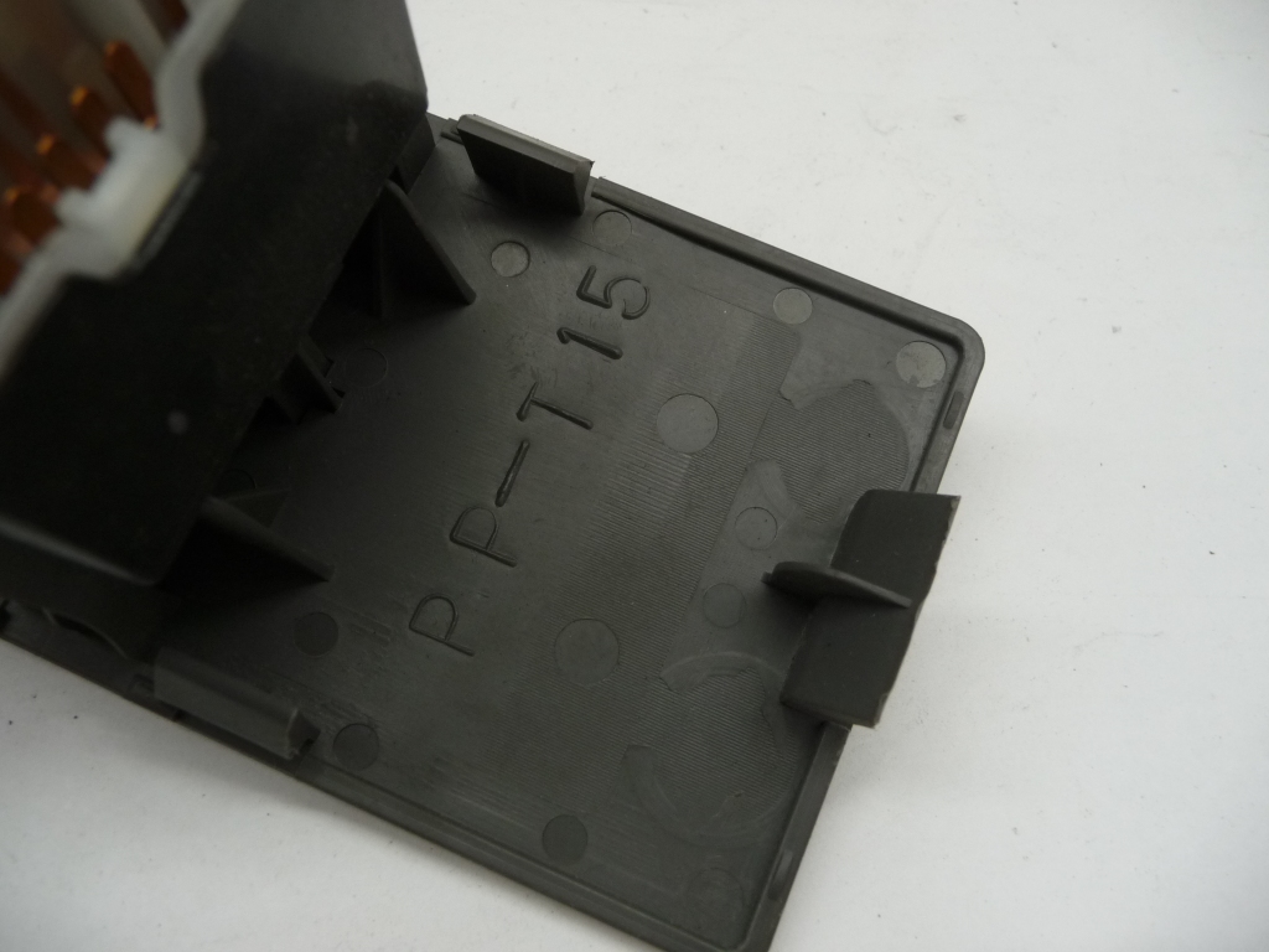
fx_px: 1026
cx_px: 634
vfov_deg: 49.7
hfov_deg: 63.4
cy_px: 476
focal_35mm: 28
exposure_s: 1/30
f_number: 3.3
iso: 200
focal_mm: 4.7
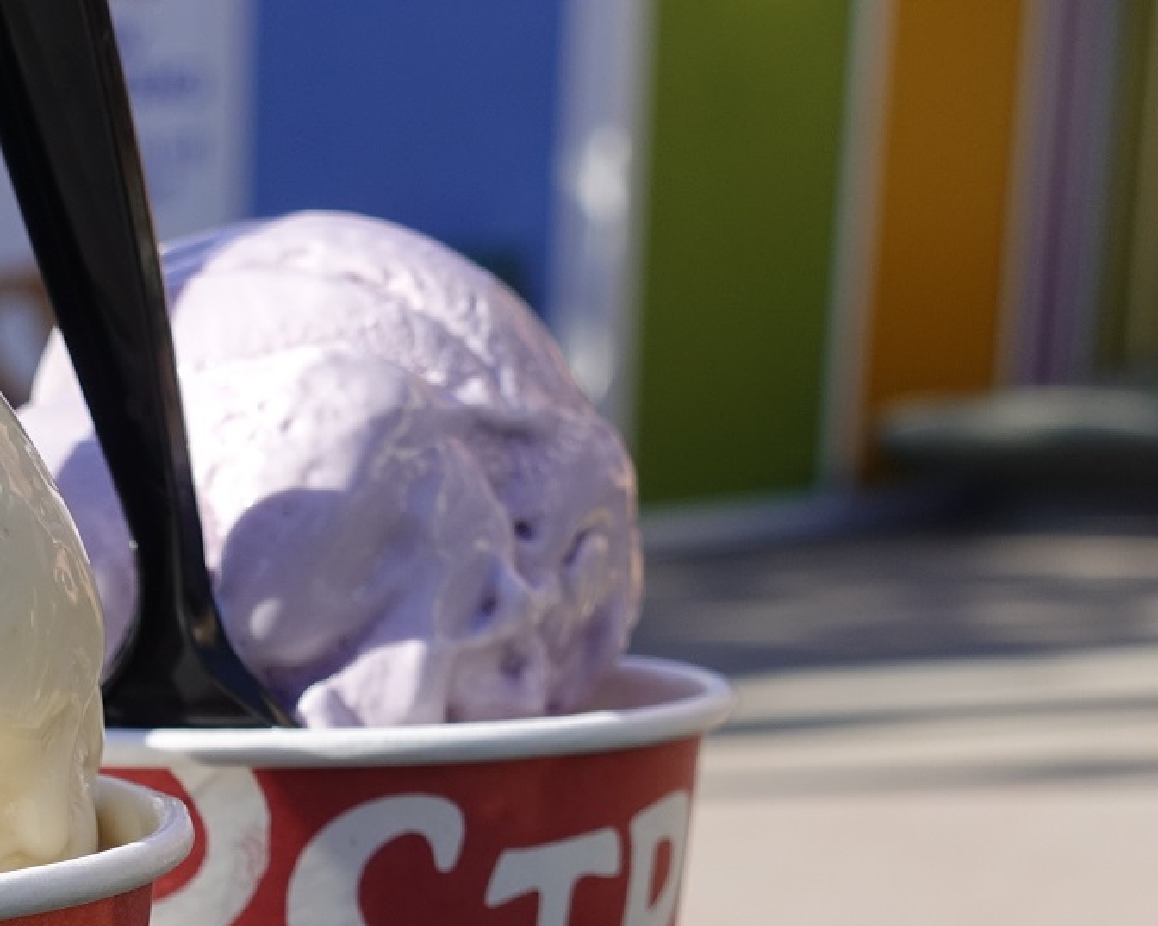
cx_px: -526
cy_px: 1123
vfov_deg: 13.7
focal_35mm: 109
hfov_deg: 16.3
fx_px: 3734
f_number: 4
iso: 125
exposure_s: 1/320
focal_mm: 14.3
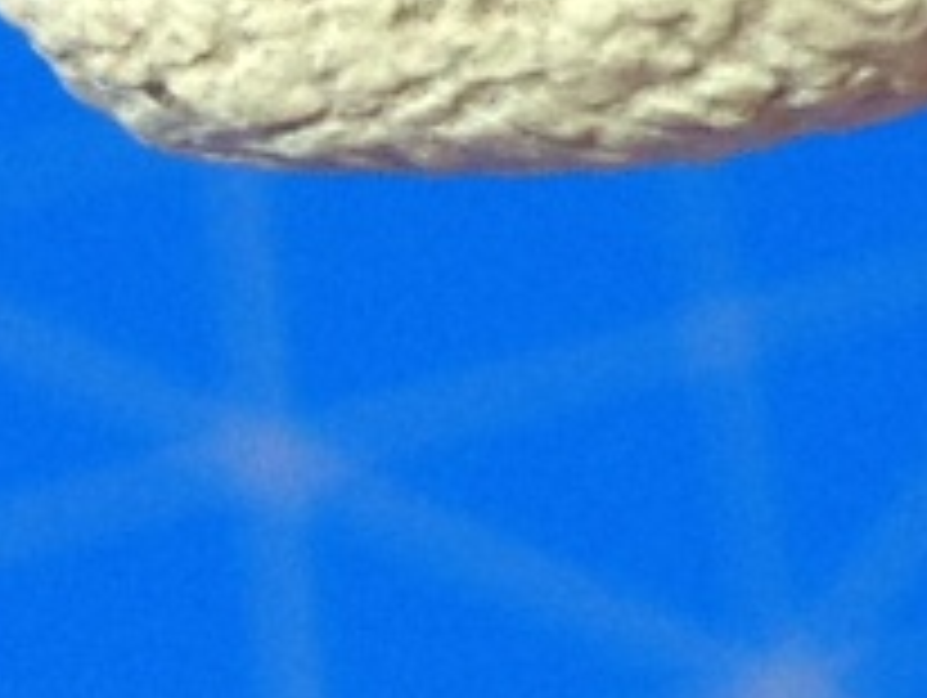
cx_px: 1940
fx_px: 7427
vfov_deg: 5.2
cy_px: -1180
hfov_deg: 6.9
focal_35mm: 277
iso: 80
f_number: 2.4
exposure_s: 1/60
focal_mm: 4.28
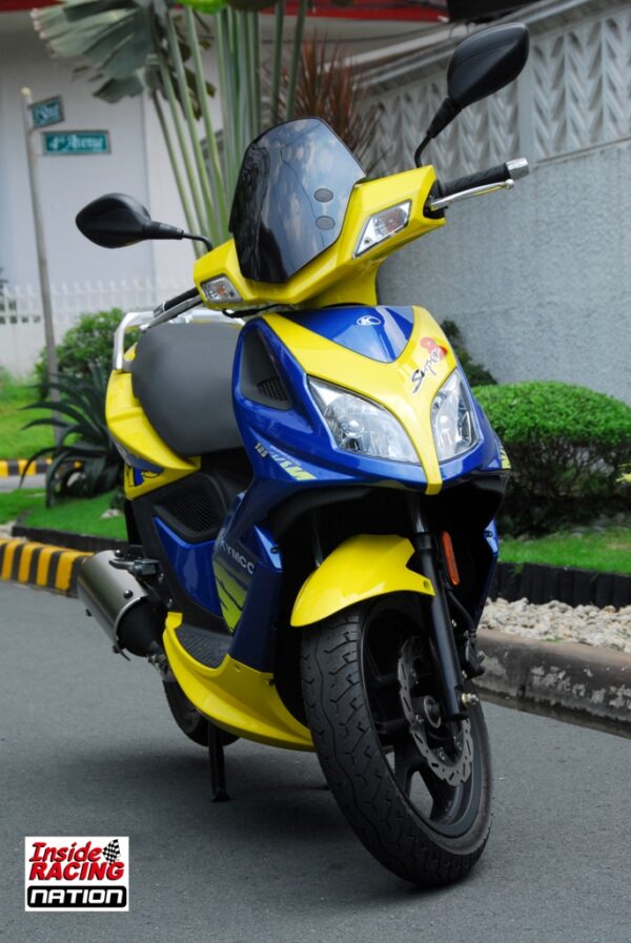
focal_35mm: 93
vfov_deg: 21.9
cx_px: 316
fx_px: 2439
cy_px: 472
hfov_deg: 14.7
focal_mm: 62
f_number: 9
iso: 400
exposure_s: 1/320
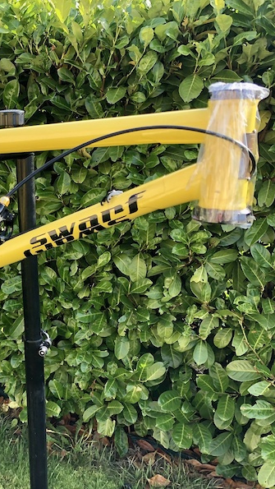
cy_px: 246
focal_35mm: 41
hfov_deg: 26.4
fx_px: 531
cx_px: -38
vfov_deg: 49.4
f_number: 1.8
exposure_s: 1/159
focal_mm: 3.99
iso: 20
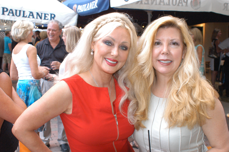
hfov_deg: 46.4
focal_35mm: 42
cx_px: 114
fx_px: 267
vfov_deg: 31.8
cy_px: 76
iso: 1250
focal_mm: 28
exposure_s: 1/180
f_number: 5.6
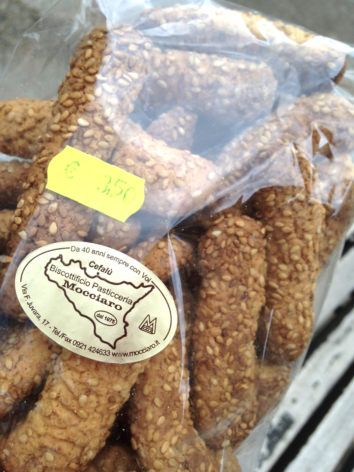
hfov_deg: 42.9
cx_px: 177
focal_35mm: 33
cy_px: 236
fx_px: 450
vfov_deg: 55.4
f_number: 2.4
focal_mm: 4.12
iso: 50
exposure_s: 1/165
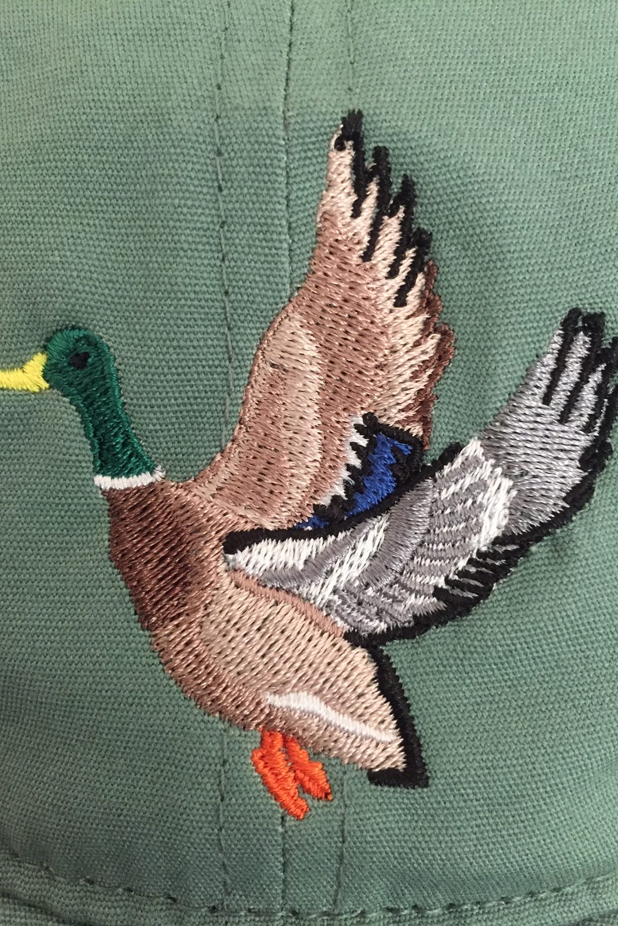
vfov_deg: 60.3
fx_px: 798
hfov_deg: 42.3
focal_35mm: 31
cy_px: 473
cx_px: 303
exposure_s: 1/17
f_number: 2.2
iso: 320
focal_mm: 4.15
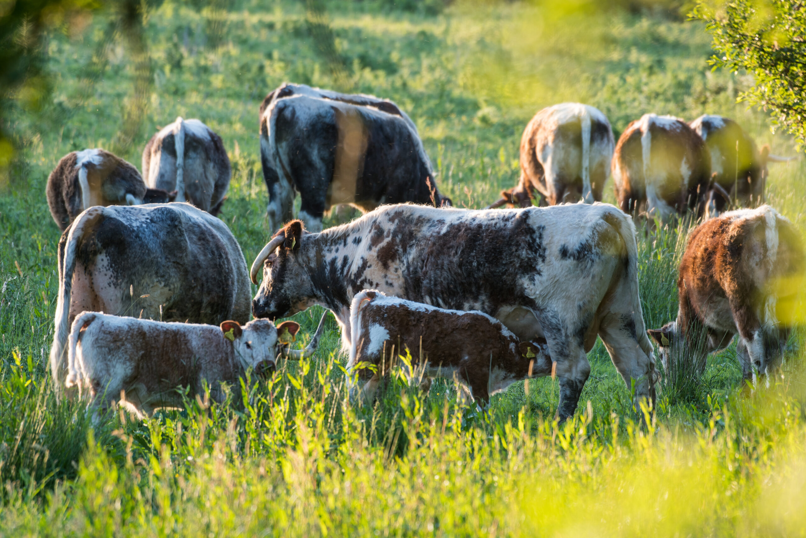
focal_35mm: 525
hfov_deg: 3.9
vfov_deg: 2.6
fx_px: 11754
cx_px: 403
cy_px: 269
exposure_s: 1/40
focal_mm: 350
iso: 100
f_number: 5.6
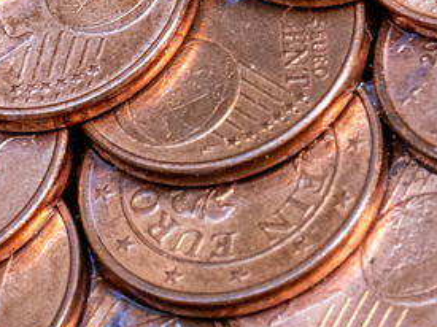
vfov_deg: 0.9
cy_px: 22
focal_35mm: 1571
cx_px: -551
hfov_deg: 1.3
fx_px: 19824
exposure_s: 1/320
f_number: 10
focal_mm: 150
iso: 1250
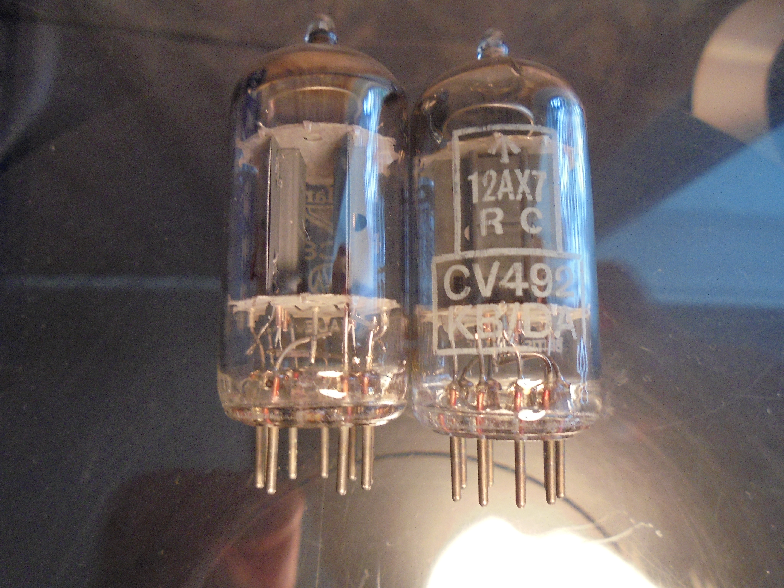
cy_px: 294
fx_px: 589
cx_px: 392
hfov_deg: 67.3
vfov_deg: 53.1
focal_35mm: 26
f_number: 3.5
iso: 400
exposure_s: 1/50
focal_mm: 4.6
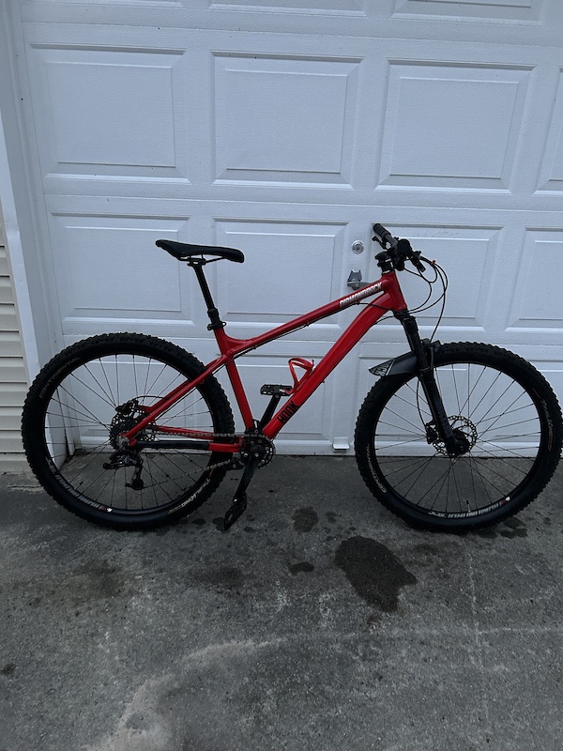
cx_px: 282
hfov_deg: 53.1
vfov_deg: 67.3
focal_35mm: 26
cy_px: 376
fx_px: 564
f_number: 1.5
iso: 640
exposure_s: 1/30
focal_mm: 5.7
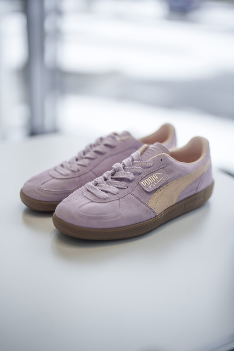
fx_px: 487
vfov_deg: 39.6
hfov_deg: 27.0
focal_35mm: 50
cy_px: 176
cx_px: 117
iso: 500
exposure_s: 1/160
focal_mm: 50
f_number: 1.2
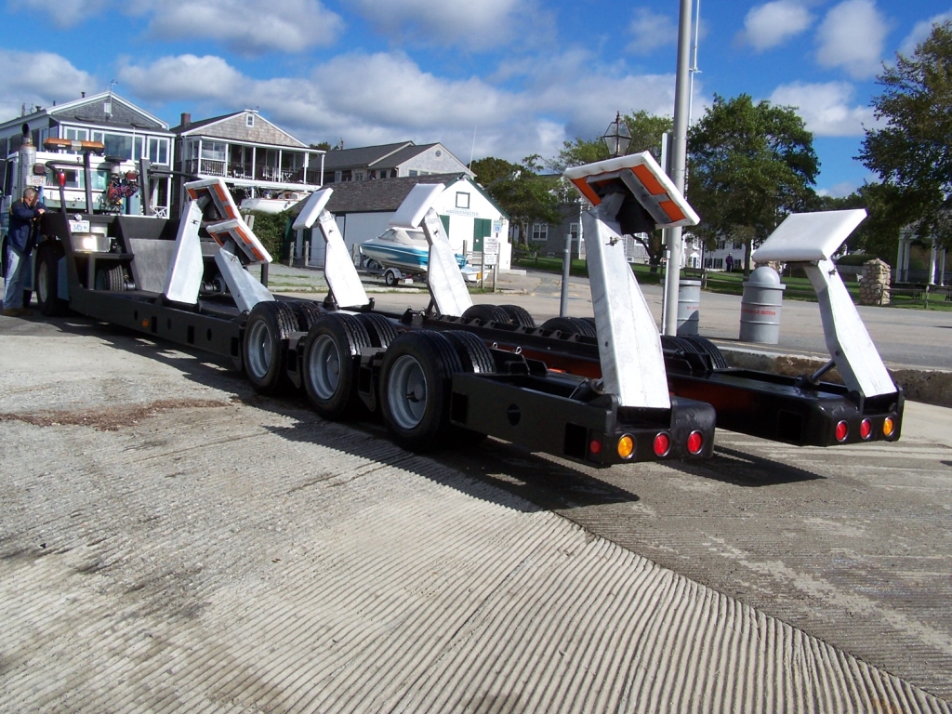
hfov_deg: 49.0
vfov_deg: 37.7
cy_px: 357
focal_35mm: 38
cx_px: 476
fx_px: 1045
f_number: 5.6
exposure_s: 1/500
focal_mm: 6.3
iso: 80
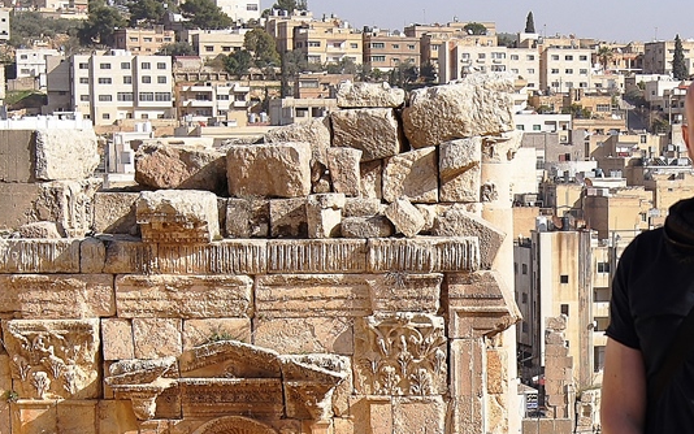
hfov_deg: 17.4
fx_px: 2232
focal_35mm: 118
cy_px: 452
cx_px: 637
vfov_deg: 11.0
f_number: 5.6
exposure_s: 1/640
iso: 100
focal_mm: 28
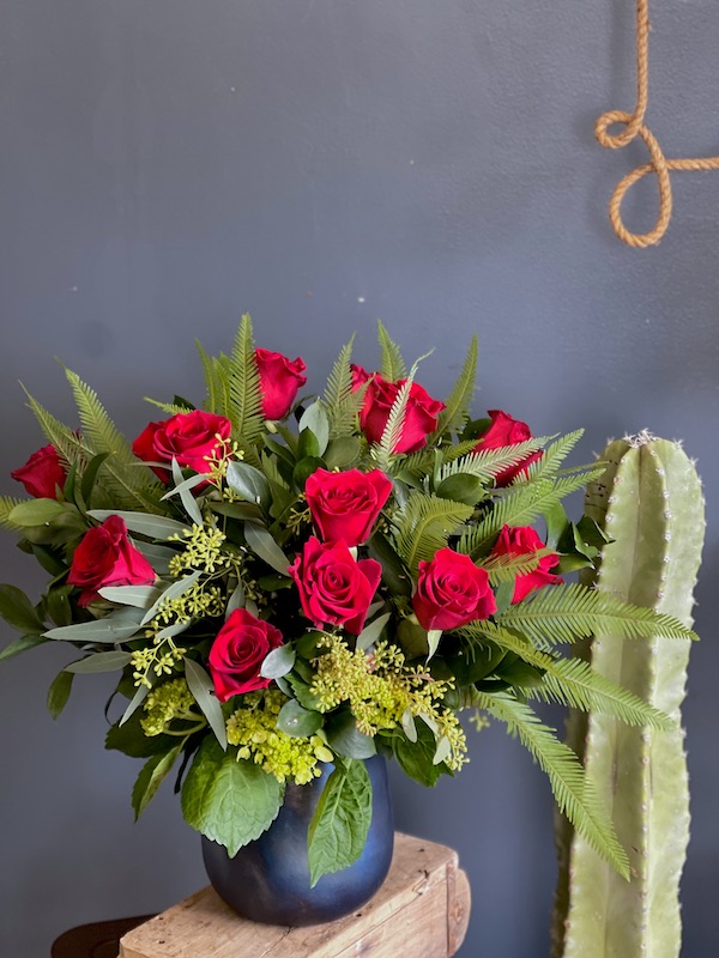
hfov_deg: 19.1
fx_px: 2132
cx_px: 360
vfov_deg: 25.3
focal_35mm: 77
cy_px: 479
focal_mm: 9
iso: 200
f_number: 2.8
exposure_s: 1/40
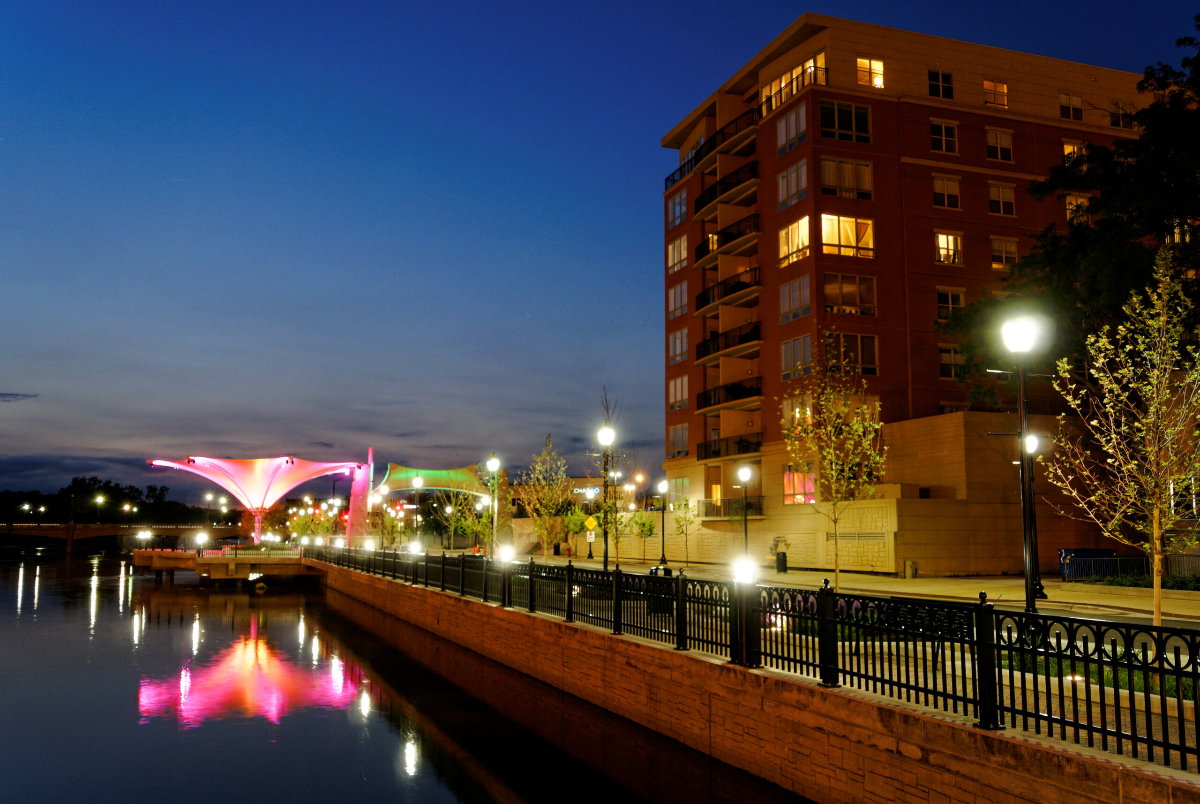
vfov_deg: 41.2
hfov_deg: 58.7
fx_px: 1068
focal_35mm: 32
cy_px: 402
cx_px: 600
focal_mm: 12.2
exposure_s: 1.6
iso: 100
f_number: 4
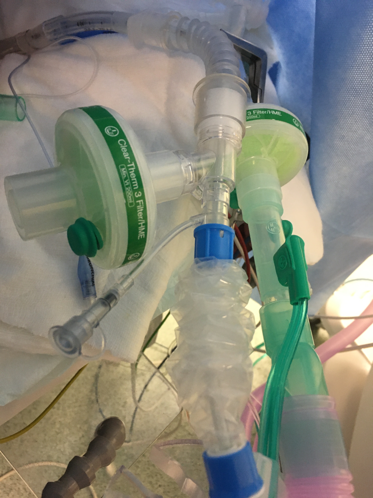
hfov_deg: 48.2
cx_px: 186
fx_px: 417
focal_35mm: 29
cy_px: 249
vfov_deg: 61.7
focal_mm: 4.15
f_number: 2.2
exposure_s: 1/33
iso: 200
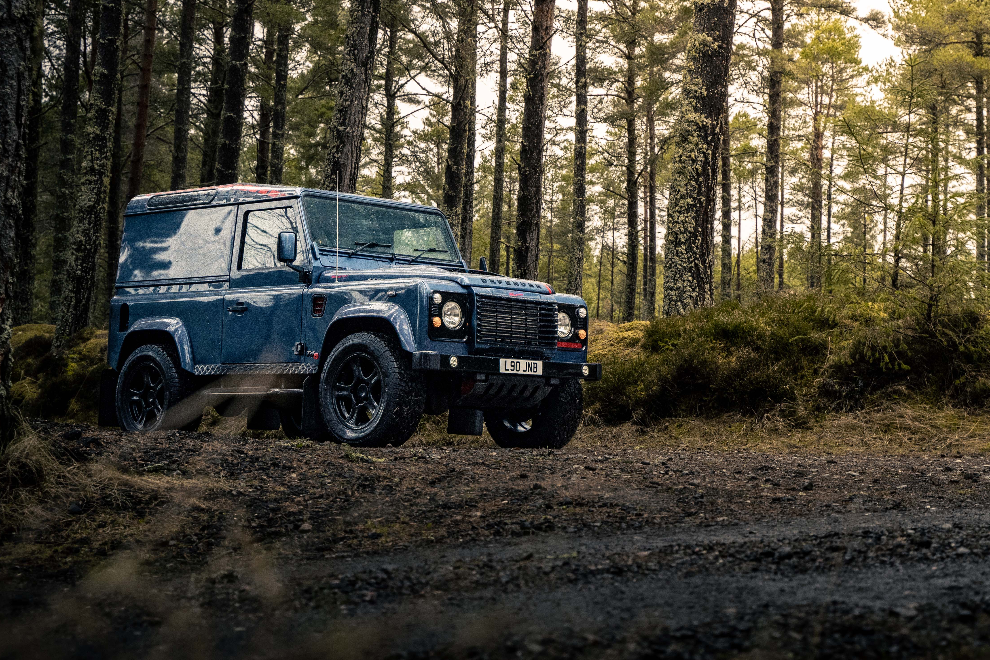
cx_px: 546
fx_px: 1842
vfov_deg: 20.3
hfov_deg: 30.1
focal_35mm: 67
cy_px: 254
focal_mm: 50
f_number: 5
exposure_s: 1/80
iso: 5000
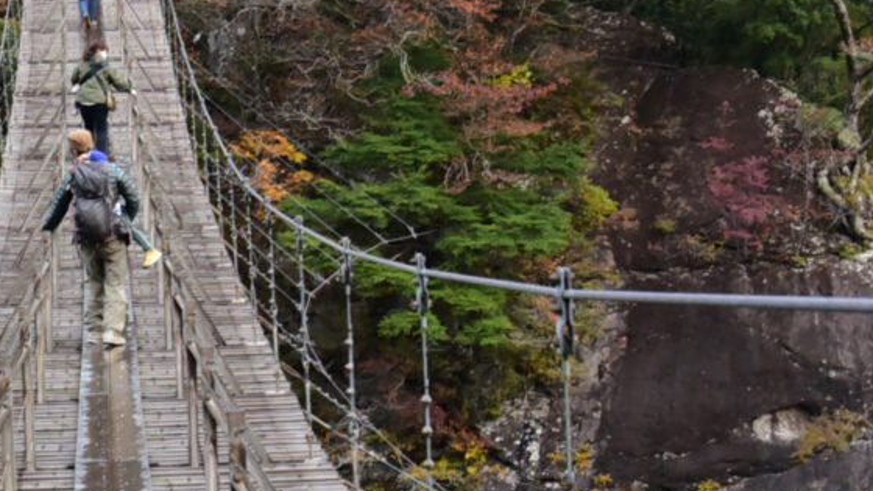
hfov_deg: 13.5
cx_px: 51
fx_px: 3657
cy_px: 351
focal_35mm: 158
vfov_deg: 7.7
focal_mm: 44
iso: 1600
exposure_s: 1/60
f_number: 7.1
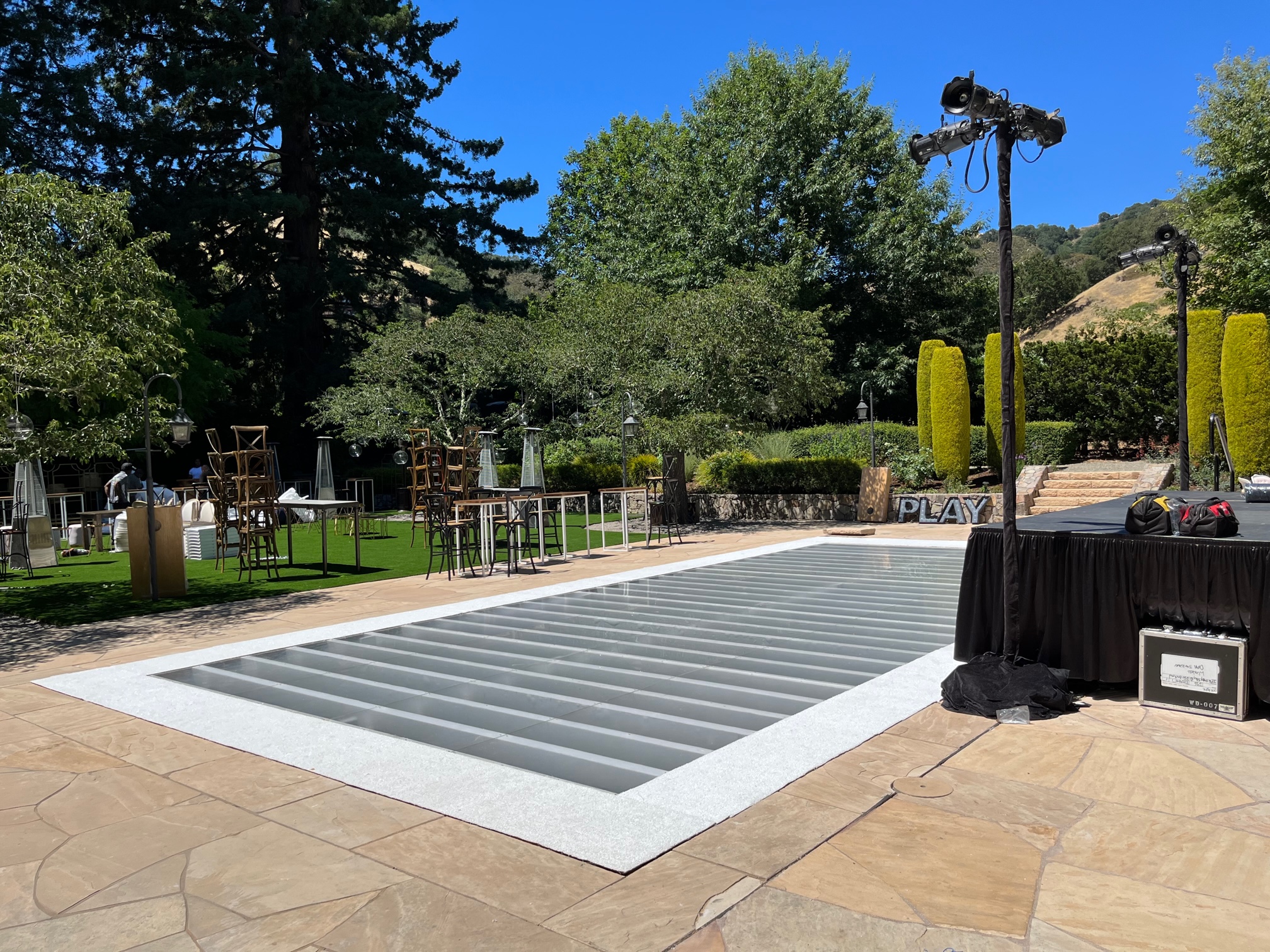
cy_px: 476
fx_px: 954
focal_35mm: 26
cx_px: 635
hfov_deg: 67.3
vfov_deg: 53.1
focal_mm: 5.1
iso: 50
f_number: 1.6
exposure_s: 1/4651
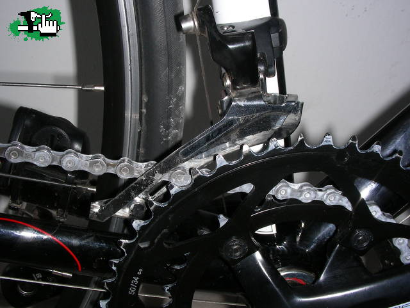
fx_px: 569
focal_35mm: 48
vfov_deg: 30.3
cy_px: 154
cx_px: 205
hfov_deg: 39.6
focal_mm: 8
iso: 50
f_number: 6.8
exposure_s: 1/60.1
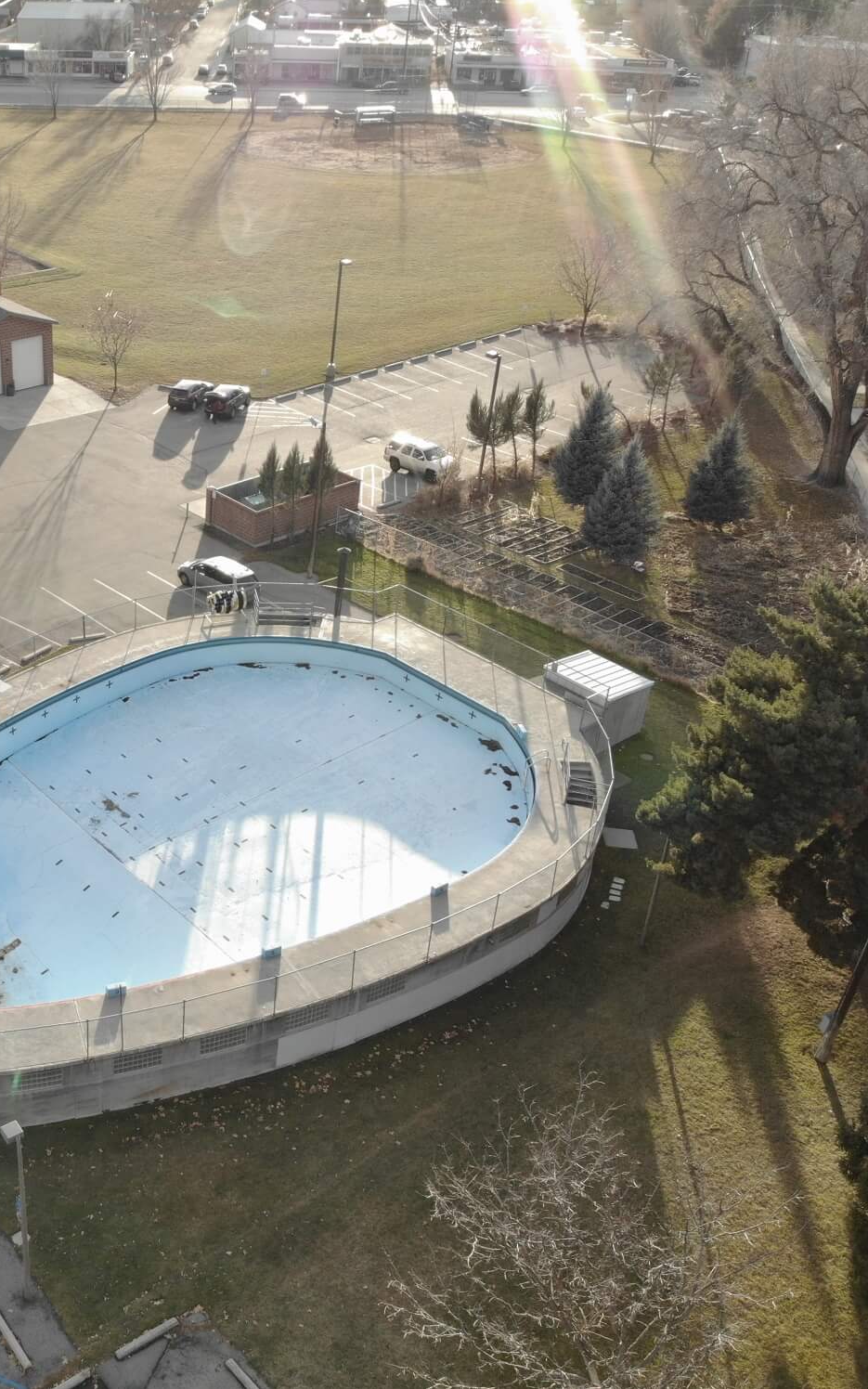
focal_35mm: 34
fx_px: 1287
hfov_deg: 35.5
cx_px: 118
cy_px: 694
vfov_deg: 56.7
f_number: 2.8
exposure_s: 1/253
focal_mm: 4.5
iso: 100
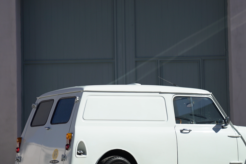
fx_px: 759
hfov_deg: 18.4
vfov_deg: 12.4
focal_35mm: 111
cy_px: 88
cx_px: 123
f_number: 2.8
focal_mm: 70
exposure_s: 1/1600
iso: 100
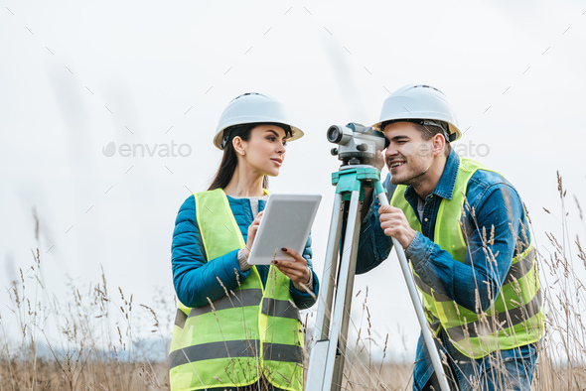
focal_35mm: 102
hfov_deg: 20.0
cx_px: 293
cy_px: 196
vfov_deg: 13.4
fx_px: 1661
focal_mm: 102
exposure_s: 1/320
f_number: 4
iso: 125
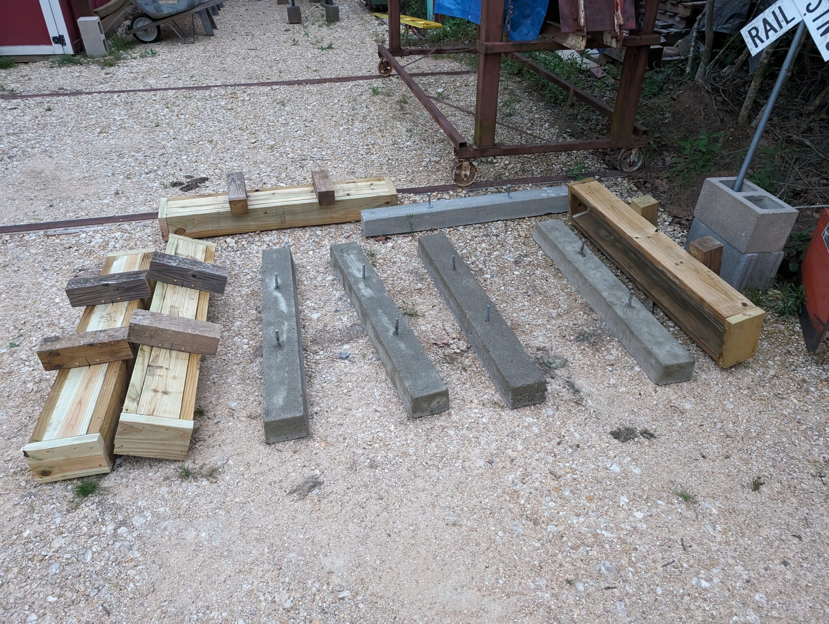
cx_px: 414
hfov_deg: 71.5
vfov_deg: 56.9
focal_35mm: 24
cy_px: 312
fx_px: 576
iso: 2515
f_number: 1.68
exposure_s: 1/29.1
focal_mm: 6.9
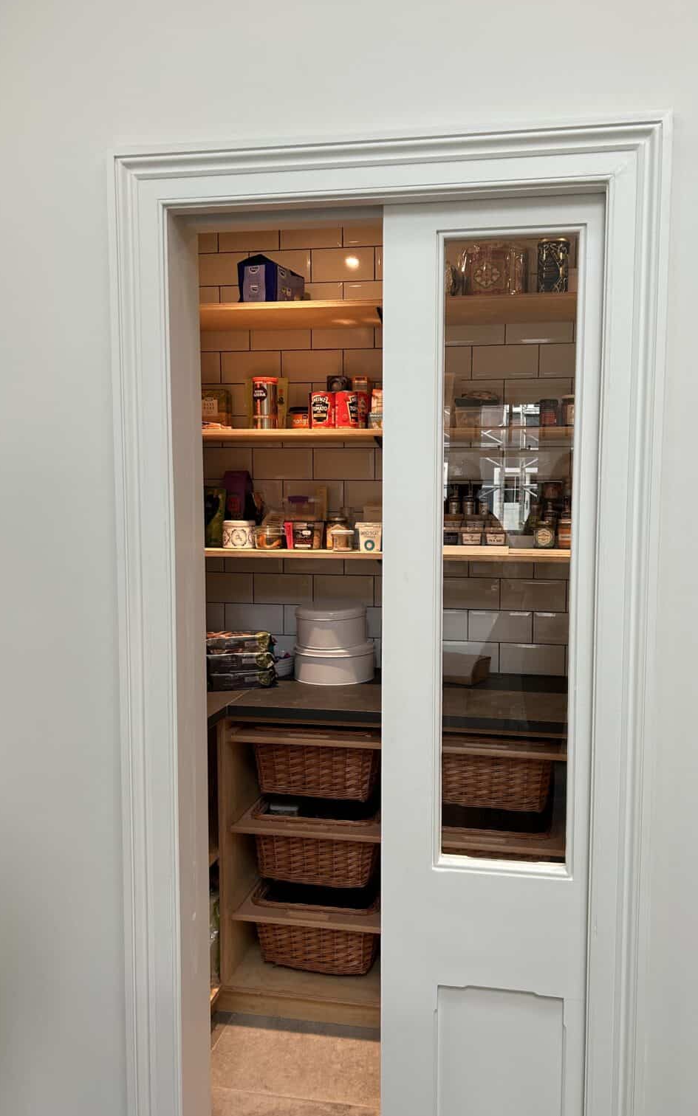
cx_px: 408
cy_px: 560
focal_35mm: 28
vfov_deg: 66.5
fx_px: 852
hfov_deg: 44.4
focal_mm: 5.7
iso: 125
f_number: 1.5
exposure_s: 1/121
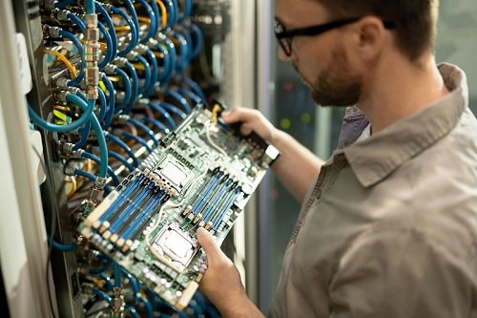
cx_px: 238
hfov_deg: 39.6
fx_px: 662
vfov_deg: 27.0
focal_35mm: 50
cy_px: 159
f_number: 1.8
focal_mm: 50
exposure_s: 1/60
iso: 800
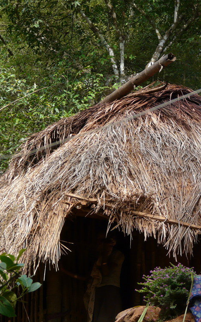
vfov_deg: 10.7
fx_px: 1717
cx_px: 211
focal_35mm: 196
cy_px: 161
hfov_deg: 6.7
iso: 100
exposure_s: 1/250
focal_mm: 22.6
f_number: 4
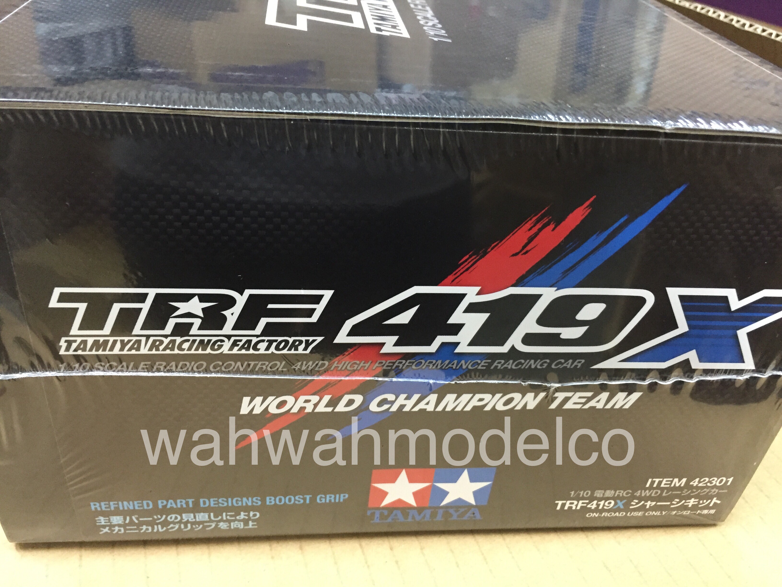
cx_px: 391
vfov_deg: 48.2
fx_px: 655
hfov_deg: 61.7
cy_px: 294
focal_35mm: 29
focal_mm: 4.15
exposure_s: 1/20
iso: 250
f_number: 2.2
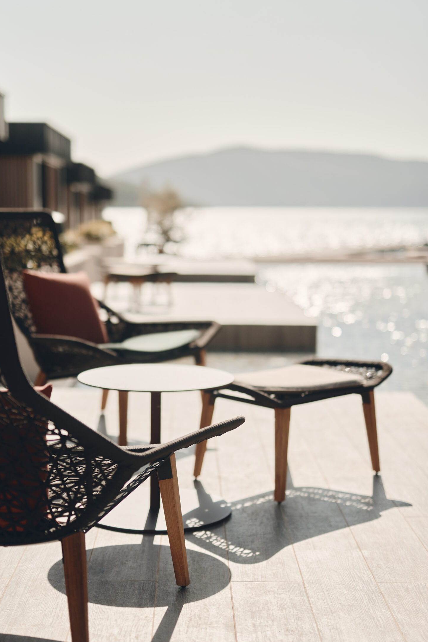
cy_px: 362
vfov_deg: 33.9
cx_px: 189
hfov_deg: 23.0
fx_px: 1051
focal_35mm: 59
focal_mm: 50
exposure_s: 1/200
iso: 100
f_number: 1.4
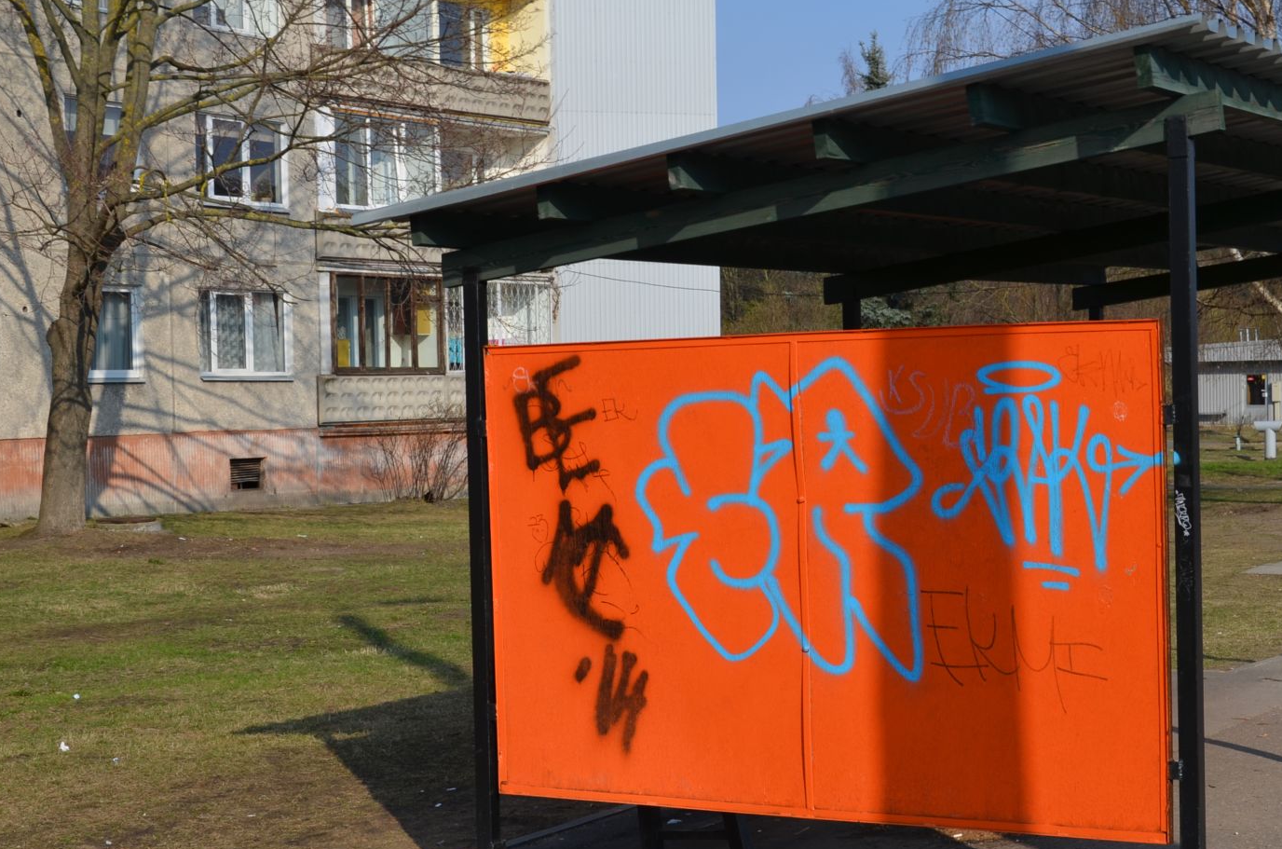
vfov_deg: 20.2
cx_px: 845
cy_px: 456
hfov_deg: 29.9
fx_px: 2381
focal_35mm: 67
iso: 100
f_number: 8
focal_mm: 32
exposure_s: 1/250
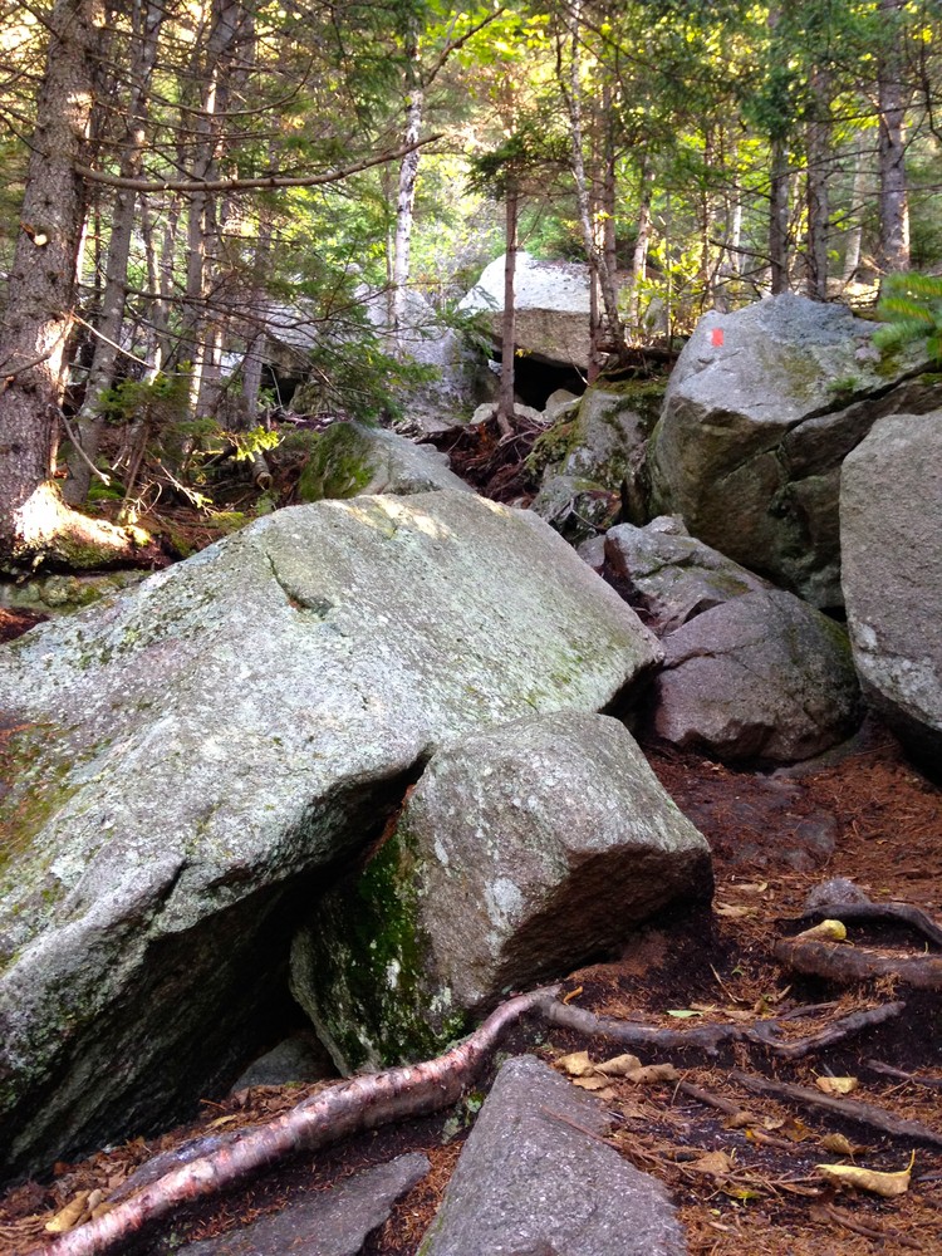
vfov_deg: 55.4
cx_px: 471
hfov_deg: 42.9
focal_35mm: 33
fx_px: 1197
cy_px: 628
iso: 160
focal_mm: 4.12
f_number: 2.4
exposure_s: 1/20
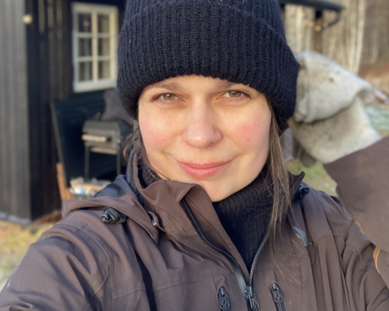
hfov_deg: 43.8
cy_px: 83
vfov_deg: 35.0
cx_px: 194
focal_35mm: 42
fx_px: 484
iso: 40
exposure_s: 1/120
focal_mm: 2.87
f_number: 2.2
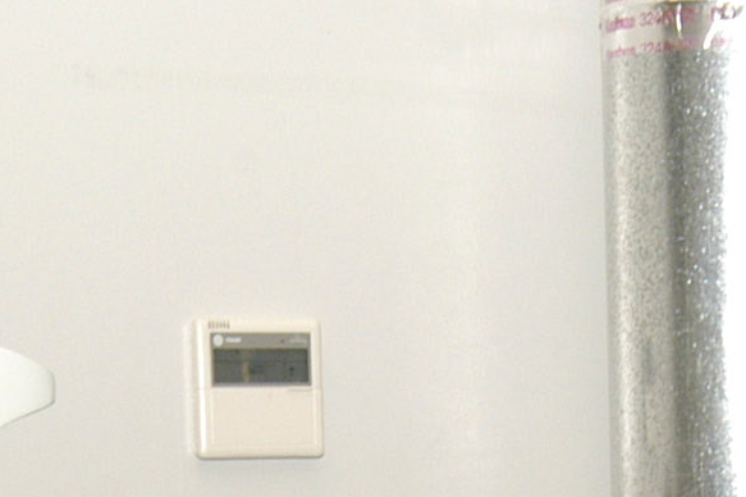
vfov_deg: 8.0
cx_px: 663
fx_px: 3367
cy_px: 1063
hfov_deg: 12.6
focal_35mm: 163
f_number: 7.1
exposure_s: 1/60
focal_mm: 21
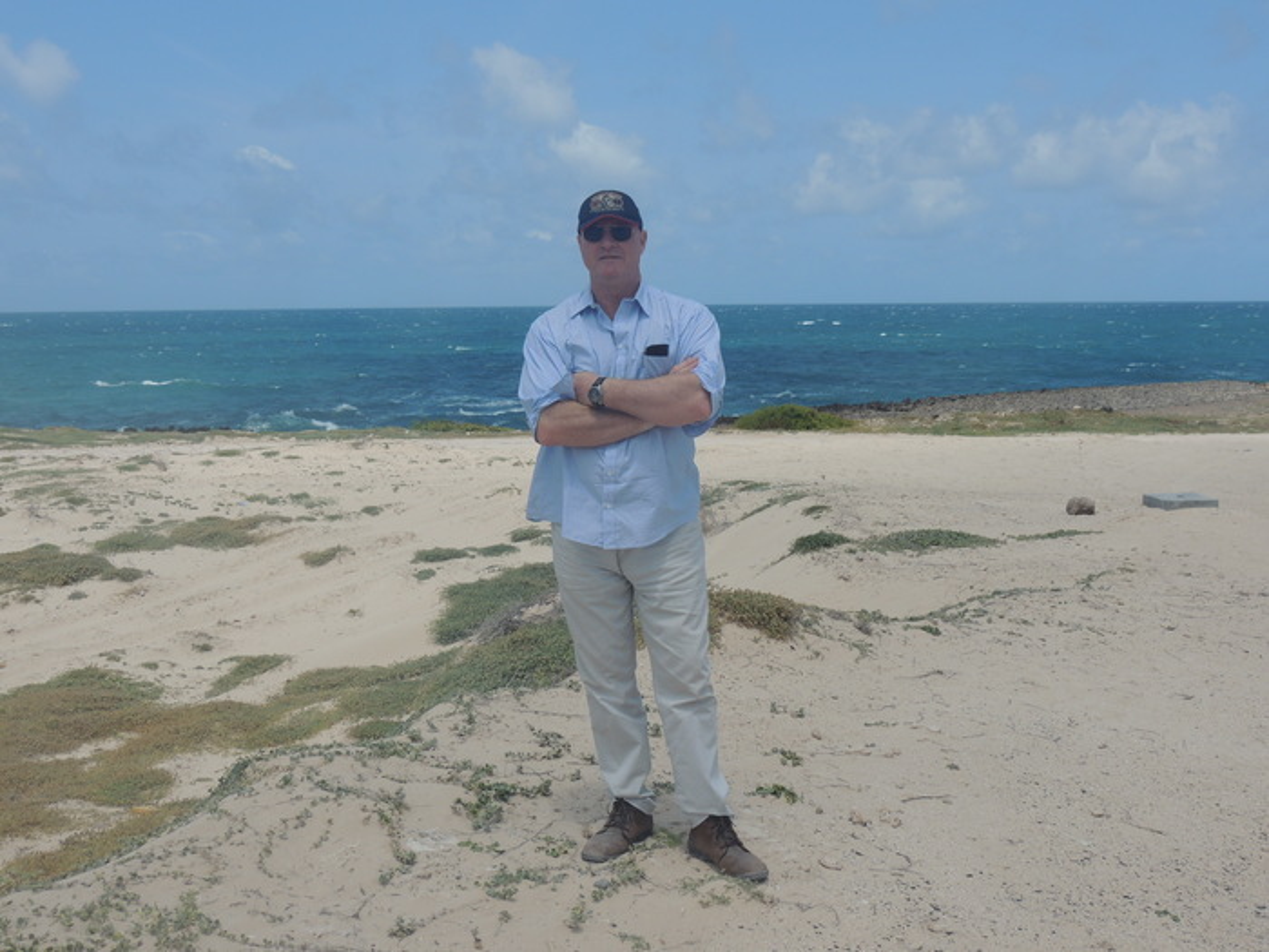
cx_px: 634
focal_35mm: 40
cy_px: 476
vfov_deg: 36.0
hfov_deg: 46.8
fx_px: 1466
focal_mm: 7.1
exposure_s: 1/1250
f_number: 3.7
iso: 100
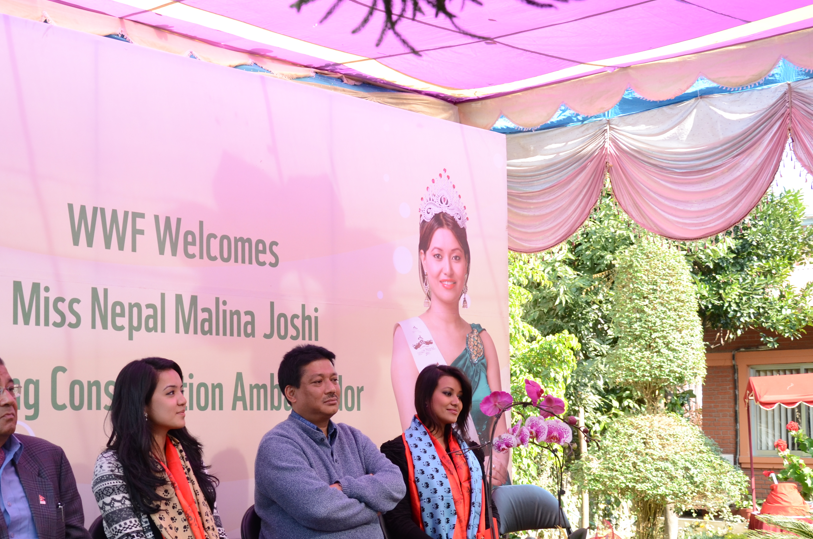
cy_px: 337
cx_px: 255
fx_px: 1037
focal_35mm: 46
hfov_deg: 42.1
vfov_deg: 29.0
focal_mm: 22
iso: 400
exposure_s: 1/160
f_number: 6.3
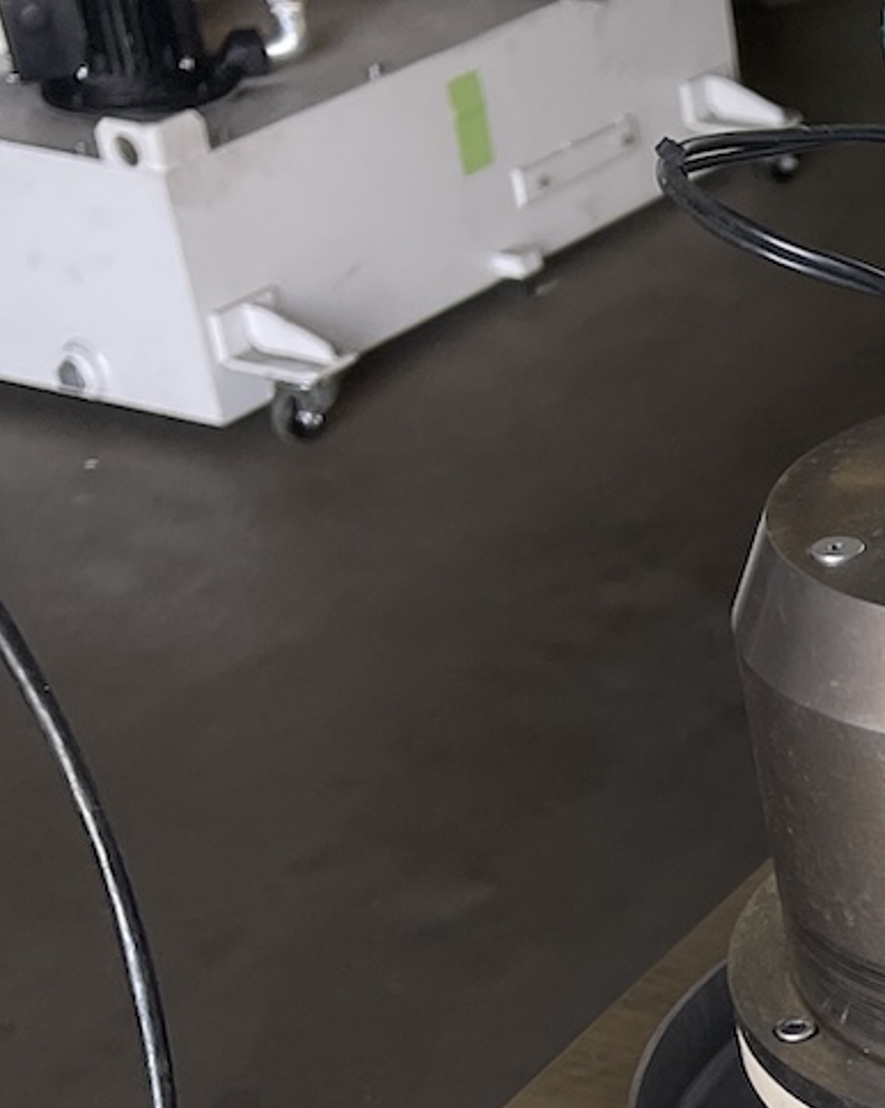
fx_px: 3178
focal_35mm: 97
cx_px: 1543
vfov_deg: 18.9
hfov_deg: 14.2
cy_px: 1241
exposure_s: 1/120
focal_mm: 5.1
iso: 50
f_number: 1.6
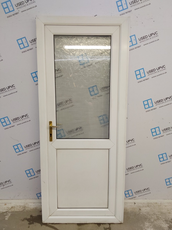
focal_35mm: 28
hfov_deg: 49.7
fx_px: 186
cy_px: 115
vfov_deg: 63.4
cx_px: 86
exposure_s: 1/50
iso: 50
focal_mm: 2.91
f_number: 1.9
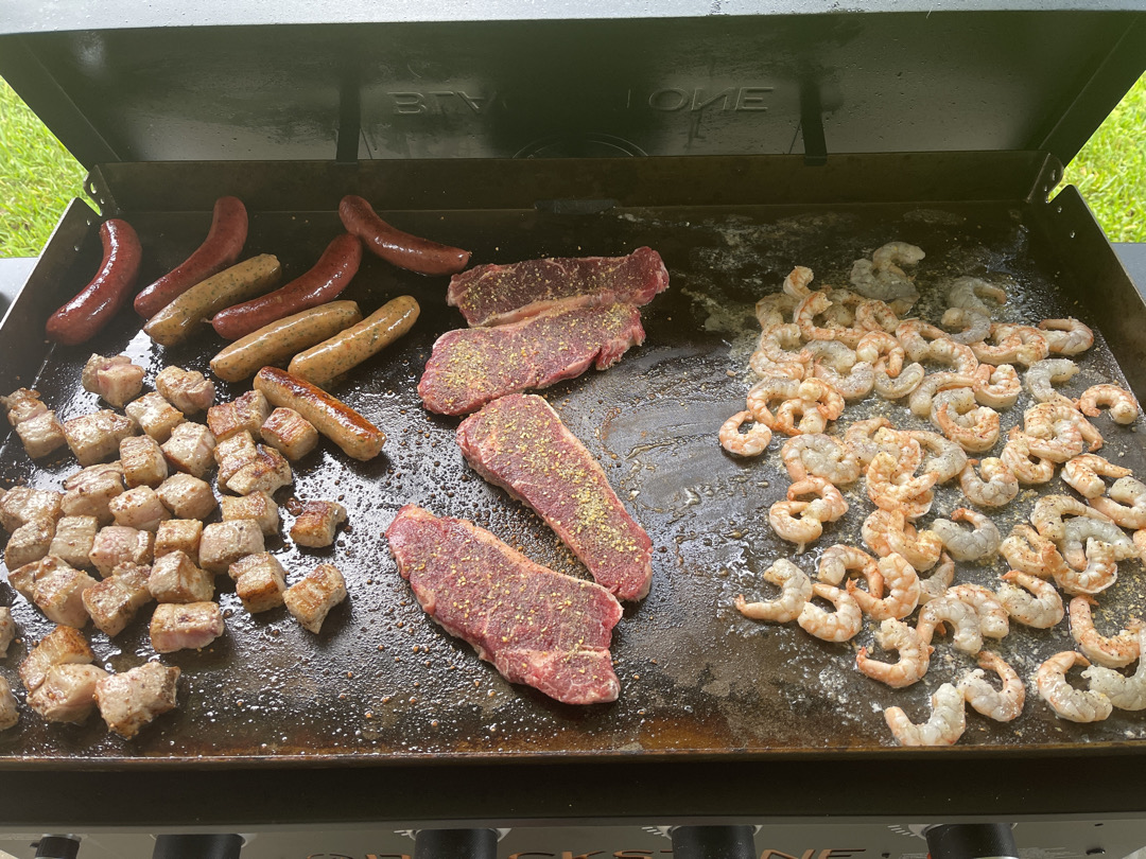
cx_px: 573
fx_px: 828
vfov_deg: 54.9
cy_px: 430
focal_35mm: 25
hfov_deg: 69.4
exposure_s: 1/121
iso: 80
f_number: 1.6
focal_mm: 5.1
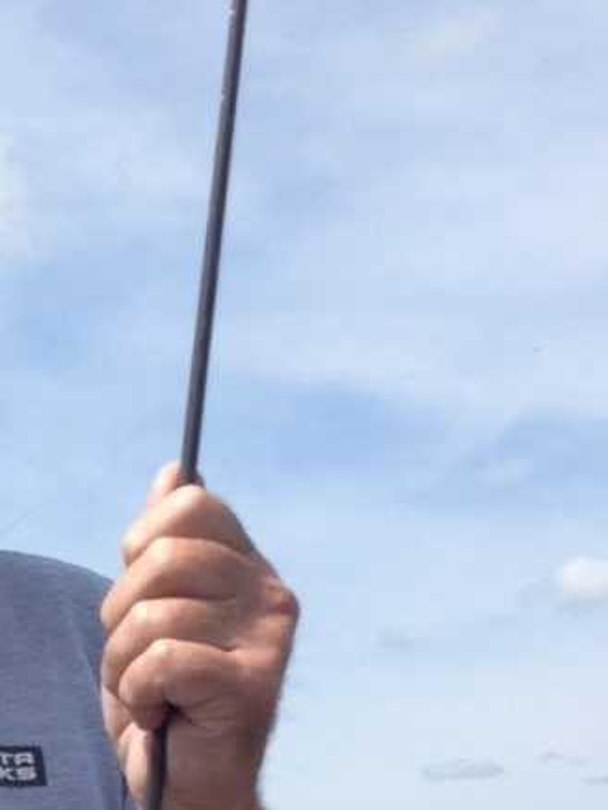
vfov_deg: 14.7
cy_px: 875
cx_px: -232
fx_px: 3068
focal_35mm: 131
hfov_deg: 11.0
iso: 50
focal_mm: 4.28
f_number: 2.4
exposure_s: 1/1577
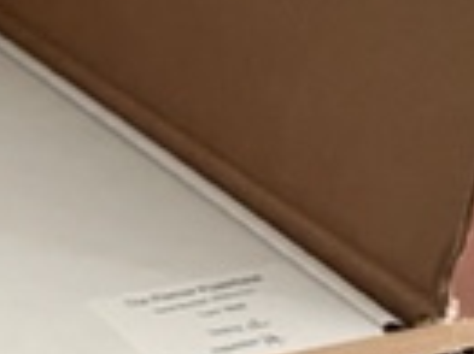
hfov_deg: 14.1
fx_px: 1737
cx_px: -329
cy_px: 202
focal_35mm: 127
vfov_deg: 11.7
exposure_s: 1/53
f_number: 1.6
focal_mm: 5.1
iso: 500
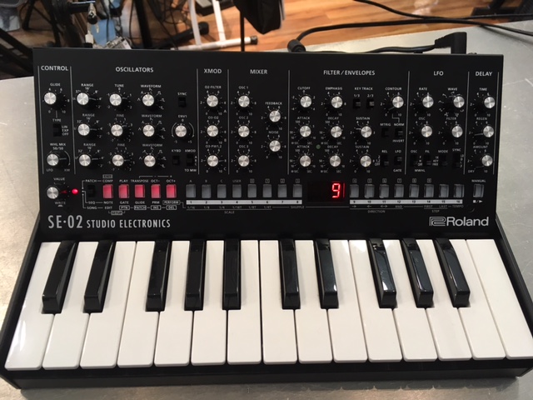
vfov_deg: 48.2
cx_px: 266
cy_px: 200
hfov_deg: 61.7
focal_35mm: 29
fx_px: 447
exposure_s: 1/30
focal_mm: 4.15
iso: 64
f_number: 2.2
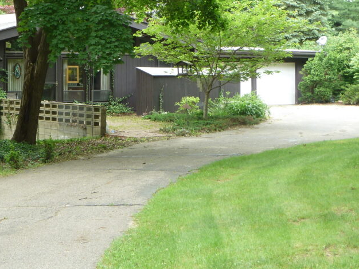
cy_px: 60
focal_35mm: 85
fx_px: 882
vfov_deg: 17.3
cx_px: 77
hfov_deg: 22.7
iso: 80
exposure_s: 1/40
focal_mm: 8.5
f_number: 3.8
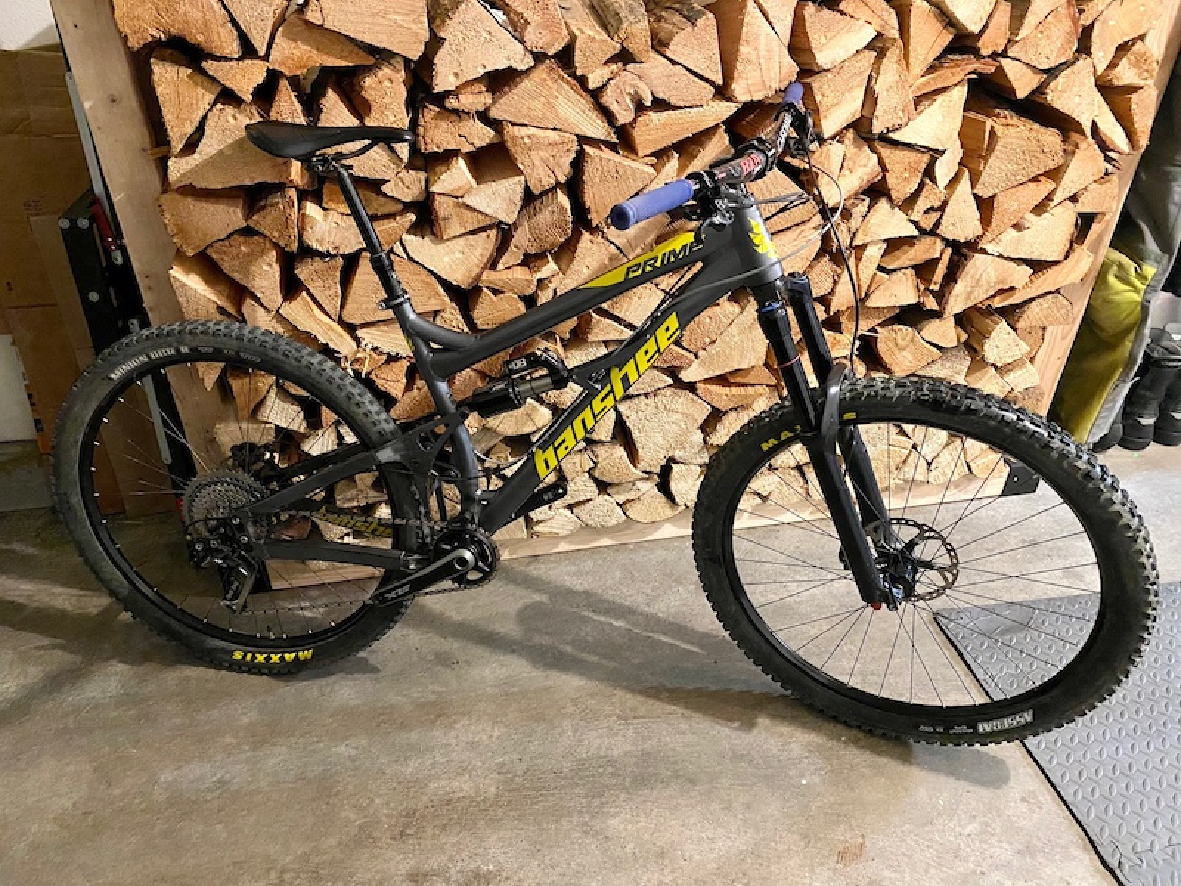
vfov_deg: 53.1
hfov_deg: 67.3
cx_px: 590
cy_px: 443
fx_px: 887
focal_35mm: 26
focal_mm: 4.25
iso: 1000
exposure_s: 1/30
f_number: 1.8
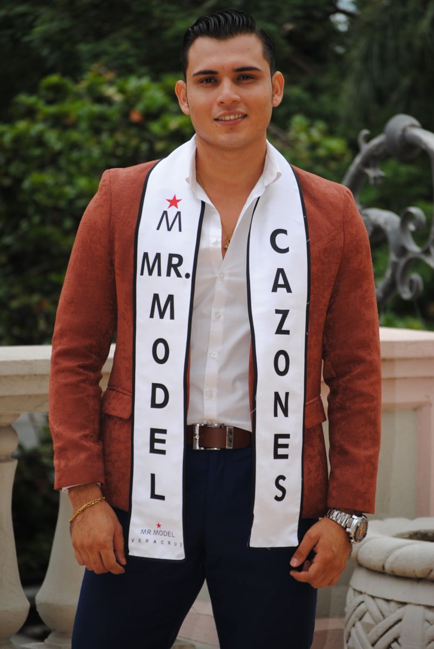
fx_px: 2705
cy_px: 324
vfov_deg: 13.7
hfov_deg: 9.2
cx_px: 217
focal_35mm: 150
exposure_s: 1/160
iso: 100
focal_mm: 100
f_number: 4.5
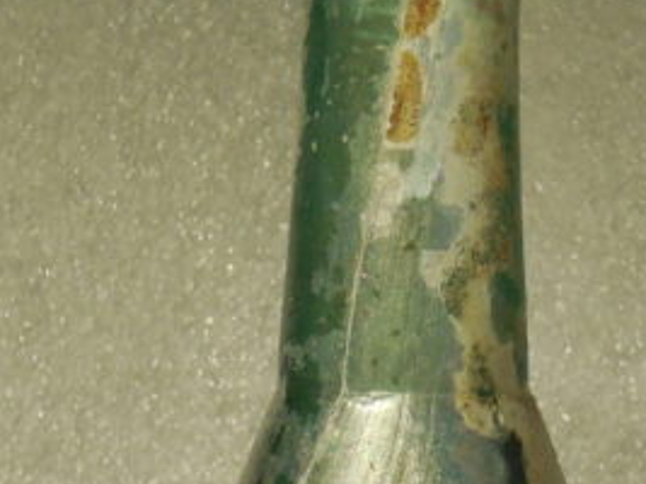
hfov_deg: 9.6
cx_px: 426
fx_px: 3861
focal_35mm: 207
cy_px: 336
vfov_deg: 7.2
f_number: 6
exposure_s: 1/10
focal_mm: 12.8
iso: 400
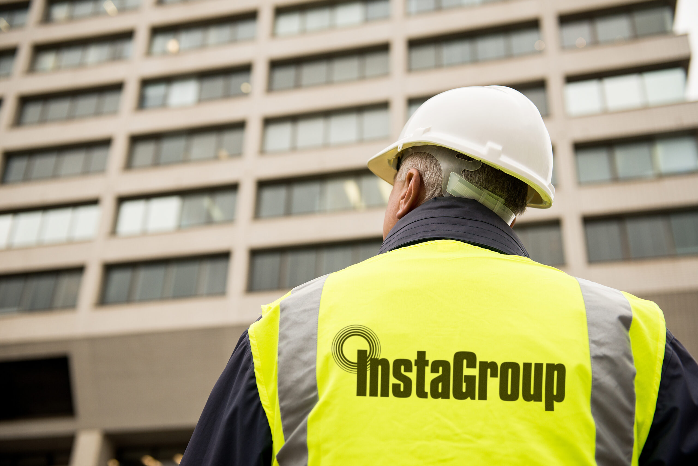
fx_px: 853
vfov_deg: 30.5
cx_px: 349
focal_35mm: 44
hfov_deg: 44.5
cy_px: 233
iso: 200
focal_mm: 44
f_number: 3.5
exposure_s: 1/640
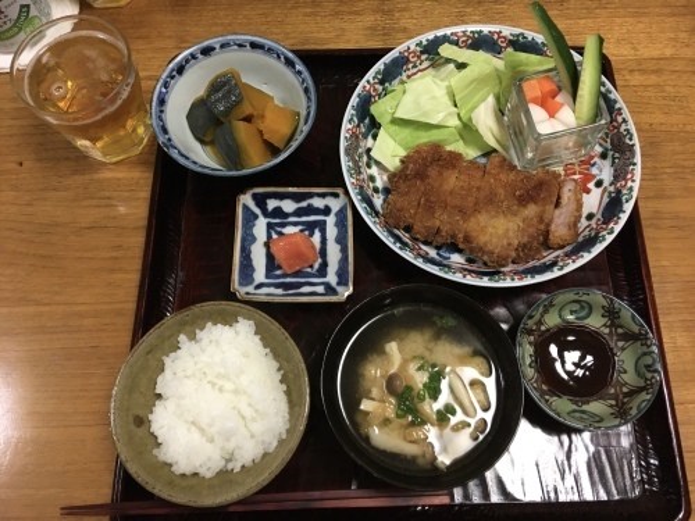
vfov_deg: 48.2
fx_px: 582
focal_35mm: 29
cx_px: 348
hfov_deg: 61.7
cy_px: 260
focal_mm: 4.15
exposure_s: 1/30
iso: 160
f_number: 2.2
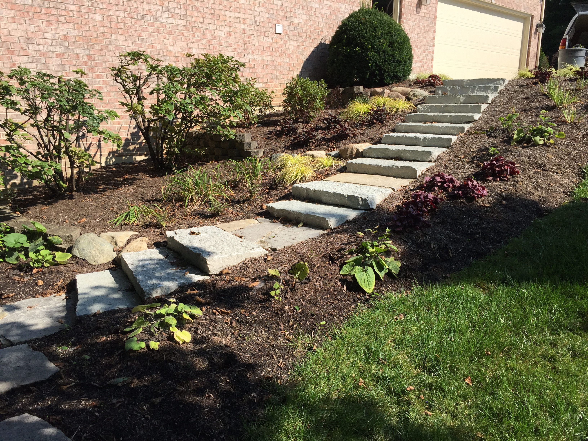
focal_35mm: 29
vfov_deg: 48.2
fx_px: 493
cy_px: 220
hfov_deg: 61.7
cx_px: 294
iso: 32
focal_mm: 4.15
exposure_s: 1/1647
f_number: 2.2
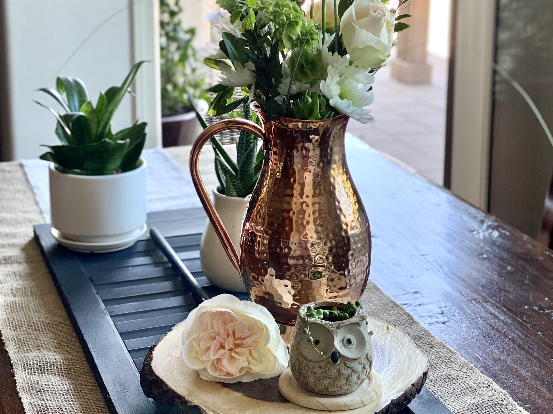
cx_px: 278
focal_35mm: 70
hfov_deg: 27.8
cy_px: 99
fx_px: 1118
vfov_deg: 20.8
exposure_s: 1/122
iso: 50
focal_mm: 6
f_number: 2
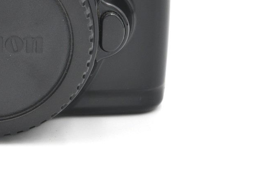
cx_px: -56
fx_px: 1921
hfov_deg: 8.0
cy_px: -18
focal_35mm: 256
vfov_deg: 5.4
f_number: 11
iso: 400
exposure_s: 1/100
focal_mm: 70
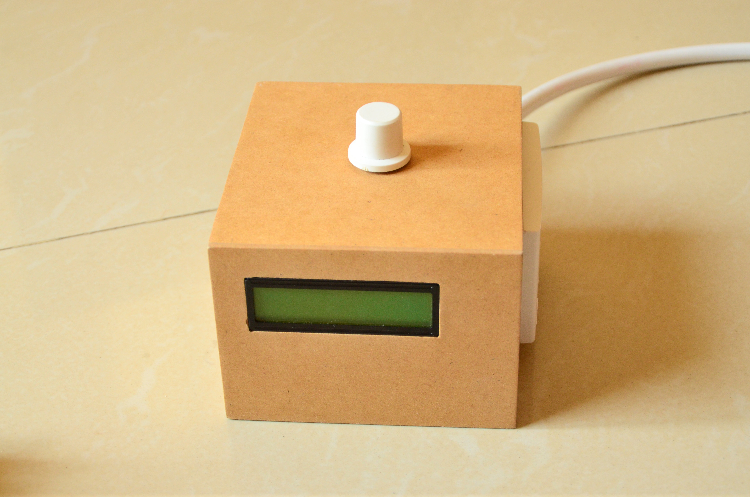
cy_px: 248
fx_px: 1497
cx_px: 375
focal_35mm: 72
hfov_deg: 28.1
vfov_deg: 18.8
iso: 800
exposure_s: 1/50
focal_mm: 48
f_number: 6
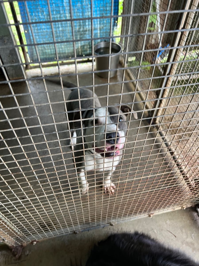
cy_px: 133
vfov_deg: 67.3
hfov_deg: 53.1
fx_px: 199
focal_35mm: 26
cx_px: 100
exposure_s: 1/60
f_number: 1.5
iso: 160
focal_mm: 5.7
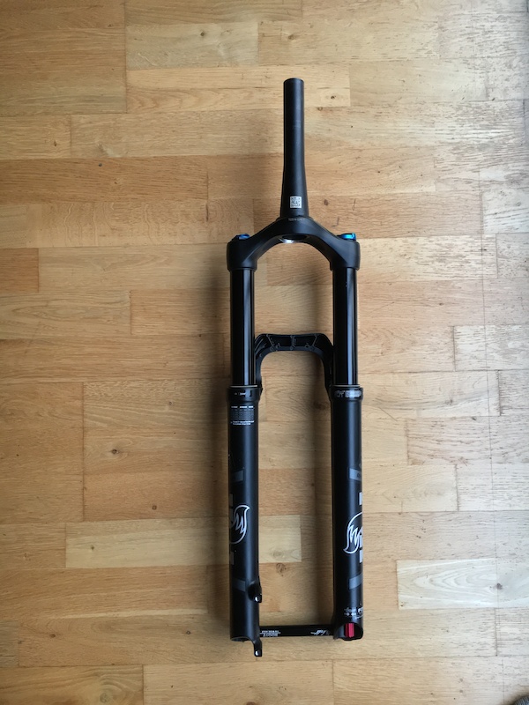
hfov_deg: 48.2
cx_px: 264
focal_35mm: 29
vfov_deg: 61.7
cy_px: 352
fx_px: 591
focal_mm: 4.15
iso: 125
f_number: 2.2
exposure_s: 1/33
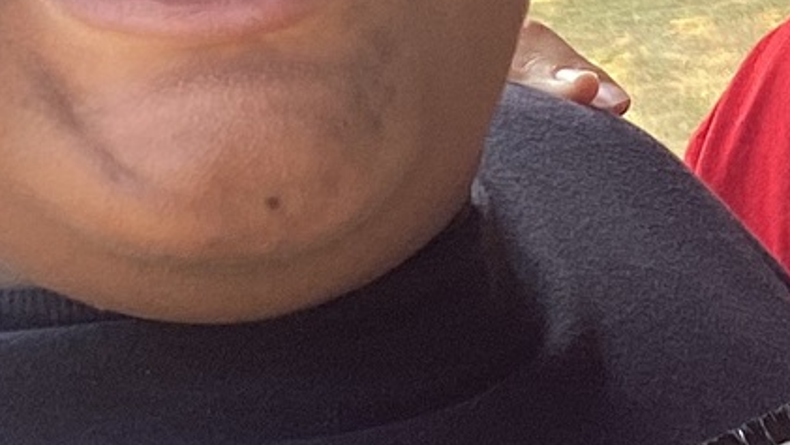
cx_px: 1047
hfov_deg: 13.4
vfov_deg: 7.8
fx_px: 3227
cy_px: -58
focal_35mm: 154
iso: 32
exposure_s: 1/100
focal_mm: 3.3
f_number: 2.4
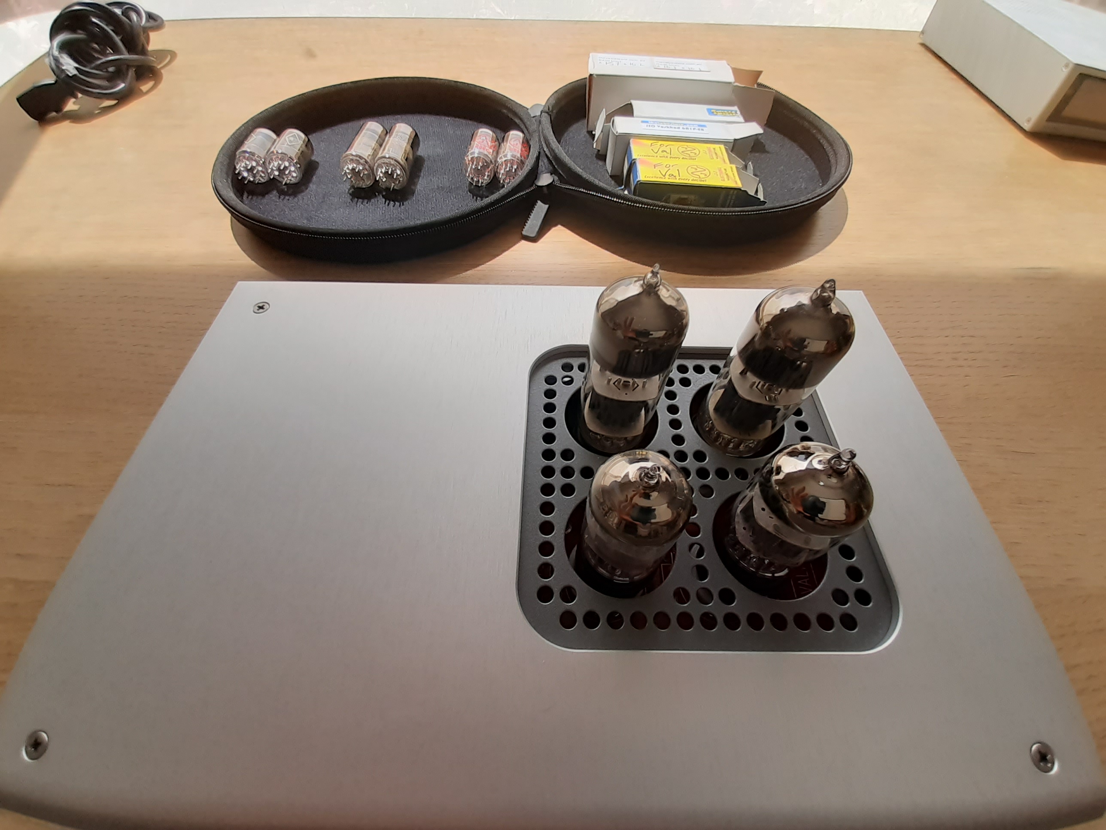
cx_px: 553
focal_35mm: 13
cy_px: 415
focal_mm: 1.13
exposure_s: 1/277
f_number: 2.2
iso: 40
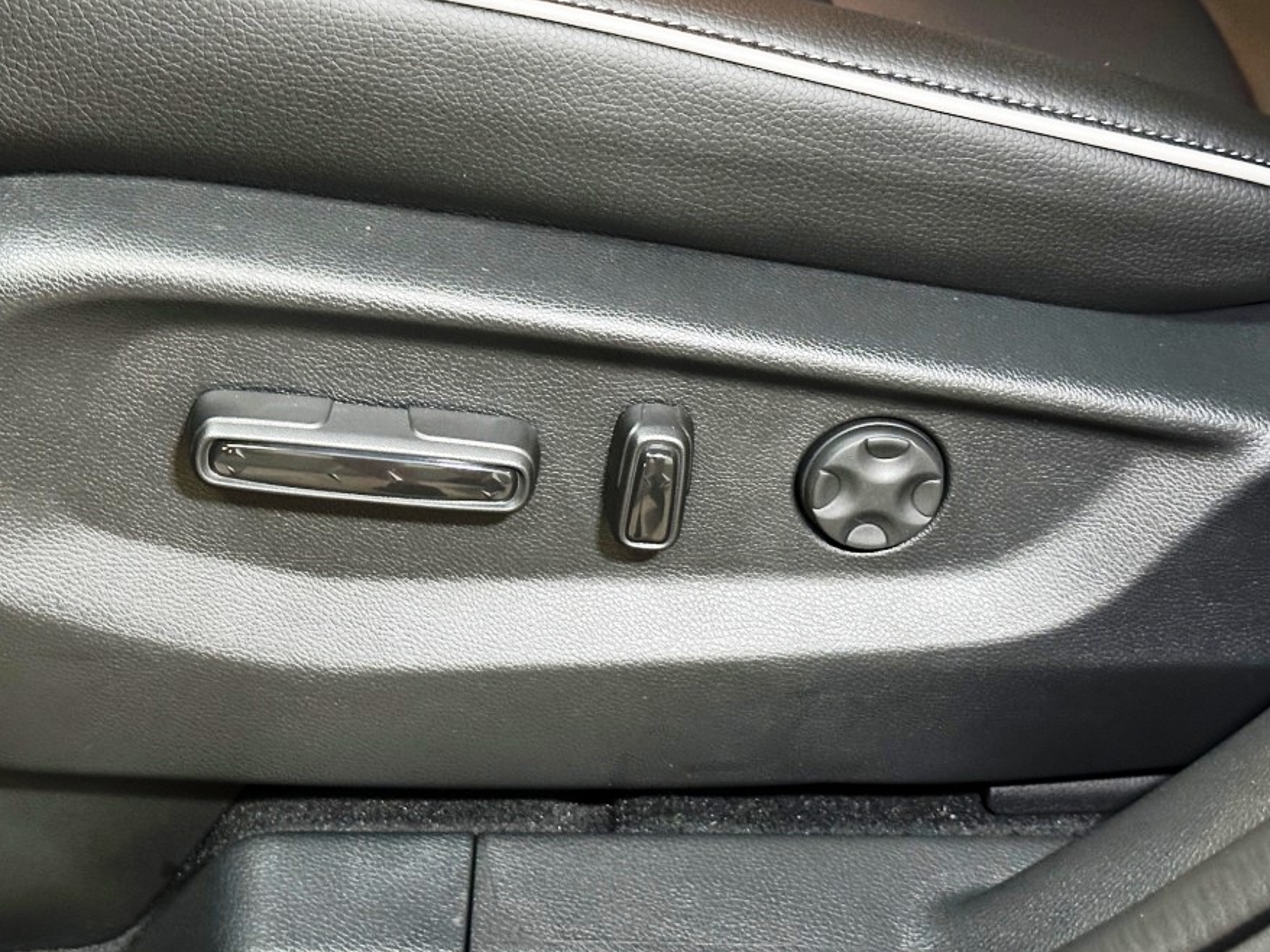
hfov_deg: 34.3
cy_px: 438
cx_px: 567
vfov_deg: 26.1
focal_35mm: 56
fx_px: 2054
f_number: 1.78
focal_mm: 6.86
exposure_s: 1/24
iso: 640
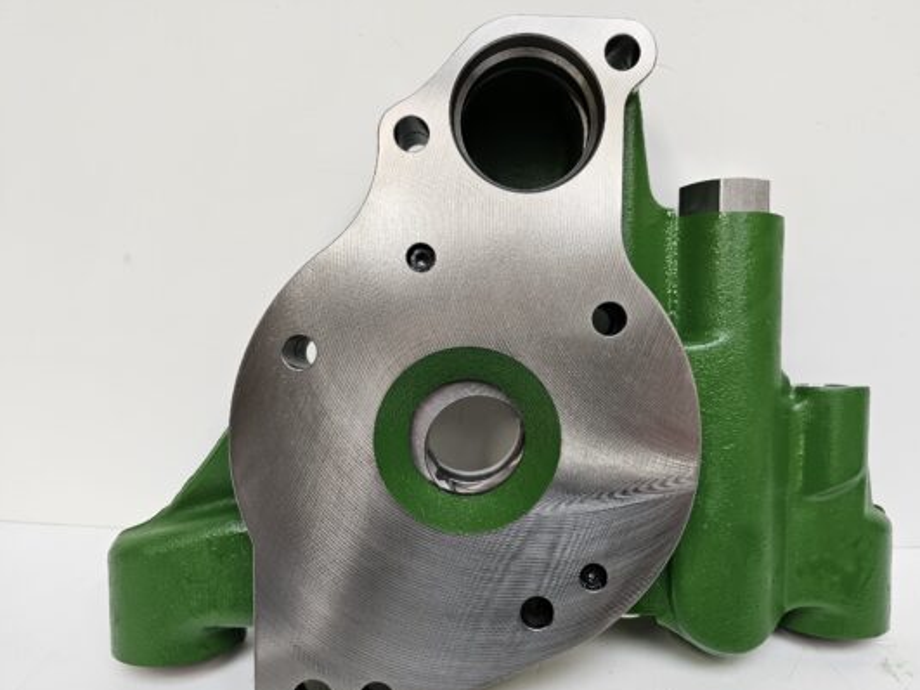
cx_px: 490
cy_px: 385
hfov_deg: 67.2
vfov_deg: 52.9
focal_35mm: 26
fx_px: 691
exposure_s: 1/100
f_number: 1.7
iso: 100
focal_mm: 6.3
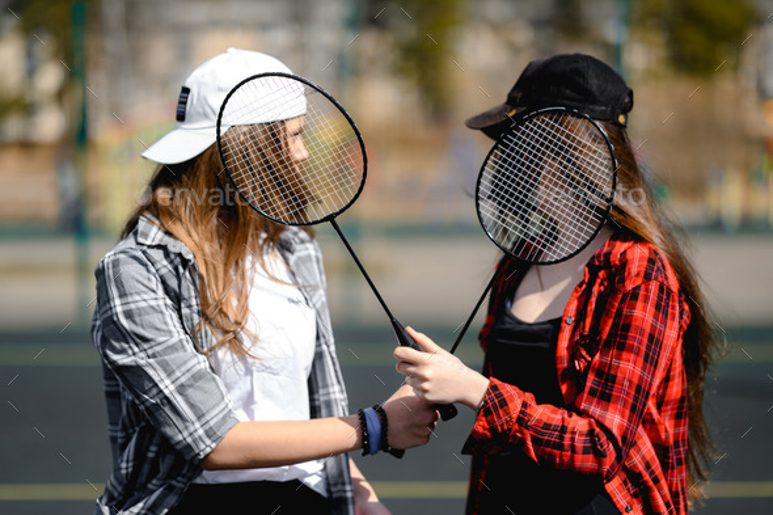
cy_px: 258
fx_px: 1825
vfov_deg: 16.1
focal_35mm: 85
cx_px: 386
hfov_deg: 23.9
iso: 50
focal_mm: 85
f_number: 1.8
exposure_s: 1/2500
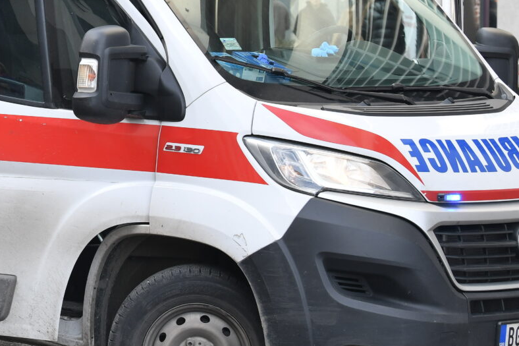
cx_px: -70
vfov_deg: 7.5
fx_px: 2623
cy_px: 14
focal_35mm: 182
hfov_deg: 11.1
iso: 400
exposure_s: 1/320
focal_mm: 70
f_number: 5
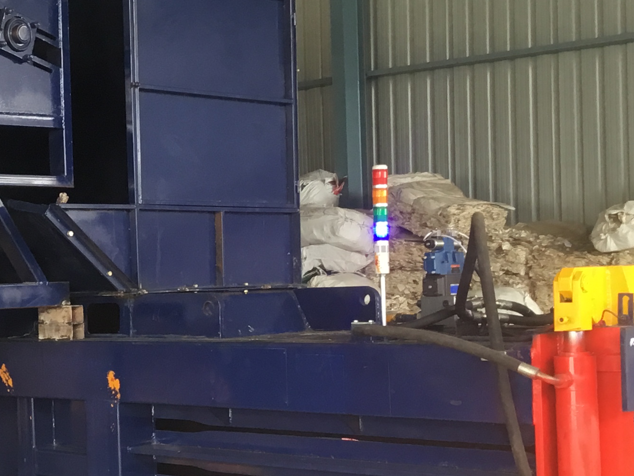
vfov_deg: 19.3
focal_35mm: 76
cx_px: 60
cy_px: 308
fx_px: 1392
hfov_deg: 24.9
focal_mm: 3.3
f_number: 2.4
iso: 64
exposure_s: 1/33
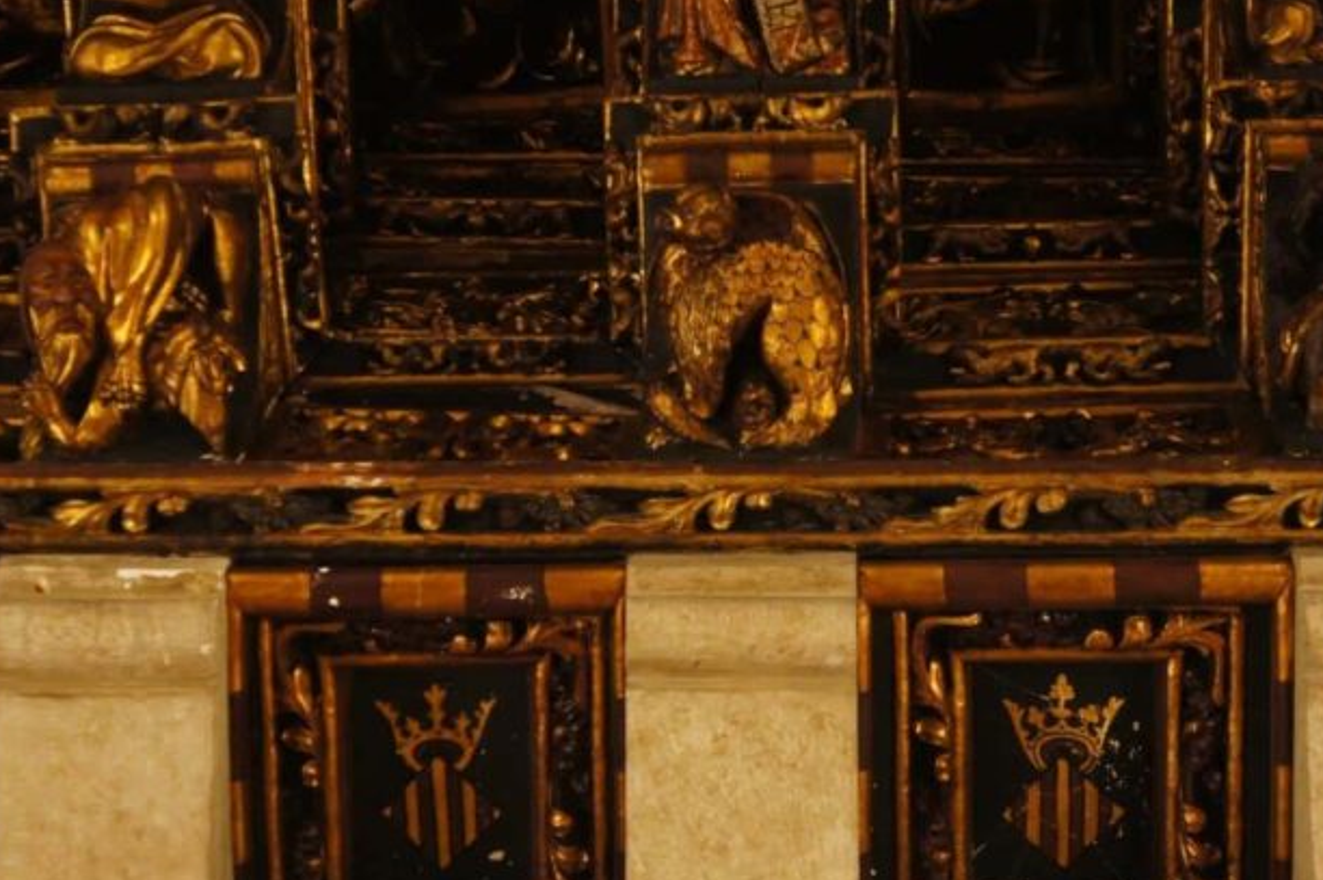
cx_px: 700
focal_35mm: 108
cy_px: 384
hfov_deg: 19.0
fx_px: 3960
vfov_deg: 12.7
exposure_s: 1/25
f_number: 5
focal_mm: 43
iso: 1600
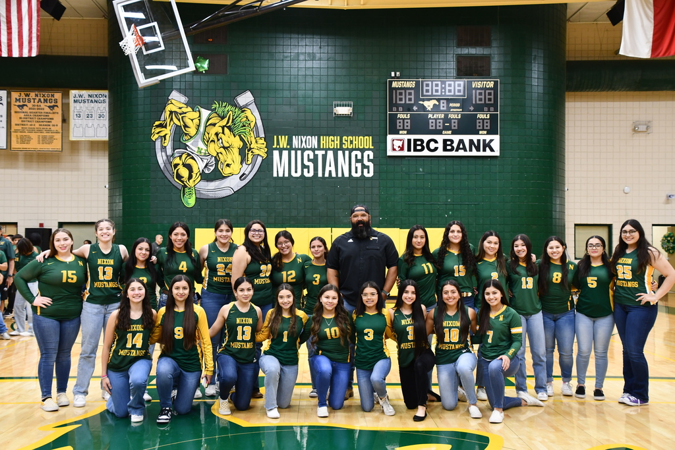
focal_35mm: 42
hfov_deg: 46.4
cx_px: 338
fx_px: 788
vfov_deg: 31.9
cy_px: 225
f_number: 4
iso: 900
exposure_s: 1/125
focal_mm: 28
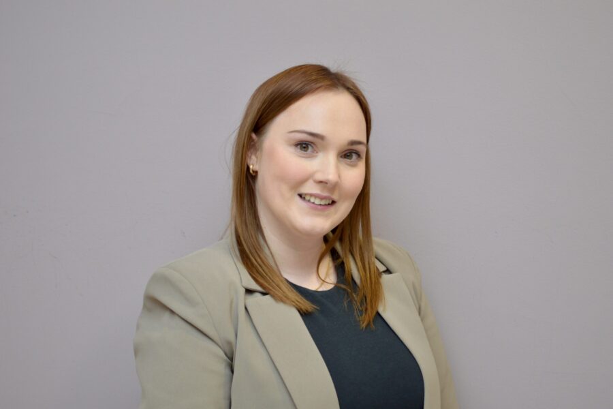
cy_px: 204
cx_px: 306
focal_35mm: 72
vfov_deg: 18.9
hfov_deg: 28.1
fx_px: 1226
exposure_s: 1/25
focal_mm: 48
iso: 400
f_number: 5.6
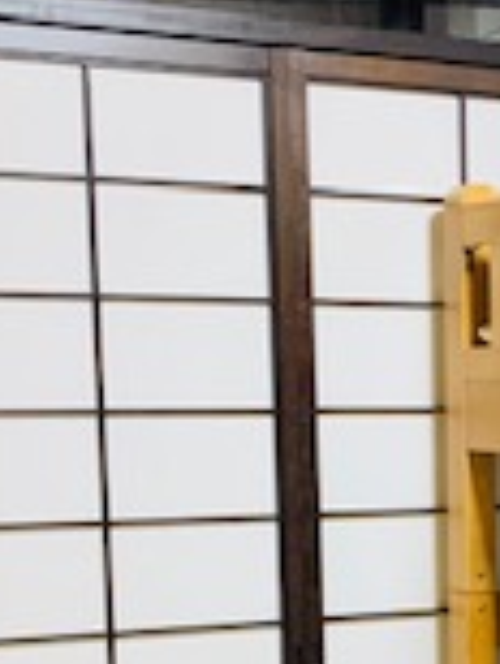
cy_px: 711
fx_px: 2074
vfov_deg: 17.6
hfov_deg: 13.2
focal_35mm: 108
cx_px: 659
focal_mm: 4.25
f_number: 1.8
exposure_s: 1/60
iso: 320
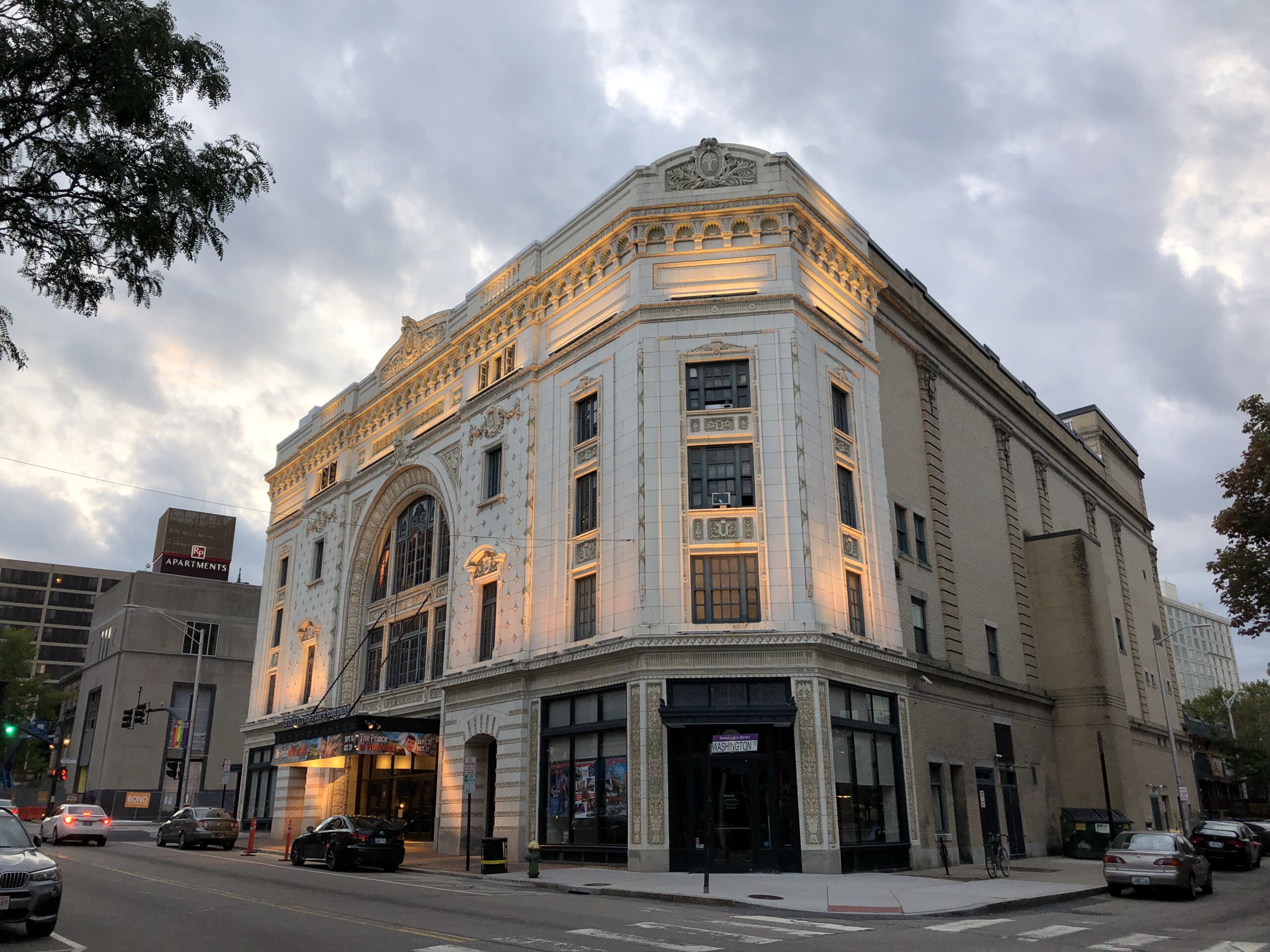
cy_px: 476
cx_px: 635
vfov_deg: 49.7
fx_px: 1027
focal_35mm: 28
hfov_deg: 63.4
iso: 32
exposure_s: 1/120
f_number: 1.8
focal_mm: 3.99
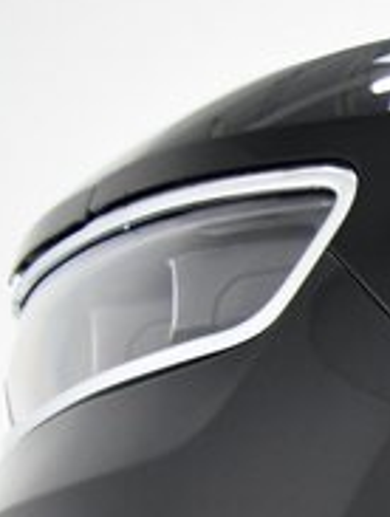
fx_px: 2171
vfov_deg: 12.4
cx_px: 1097
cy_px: 945
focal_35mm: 145
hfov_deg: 8.8
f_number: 3.5
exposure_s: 1/125
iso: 1400
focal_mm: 18
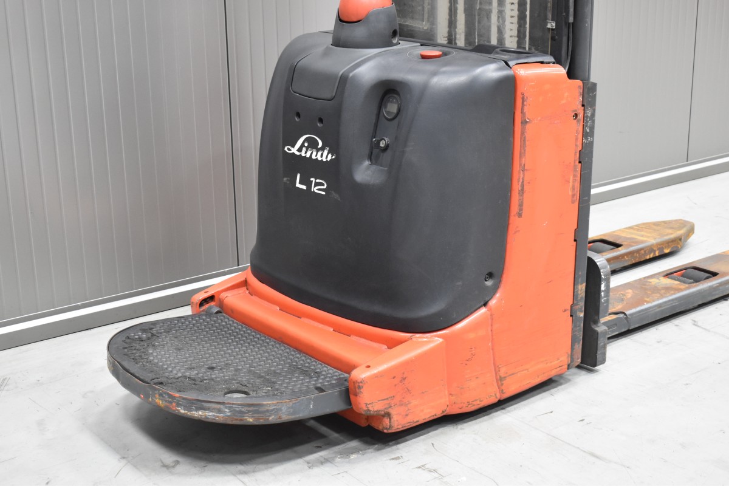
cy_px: 243
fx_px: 1093
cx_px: 364
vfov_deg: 25.1
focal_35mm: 54
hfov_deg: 36.9
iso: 1600
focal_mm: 36
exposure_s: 1/20
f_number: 5.6
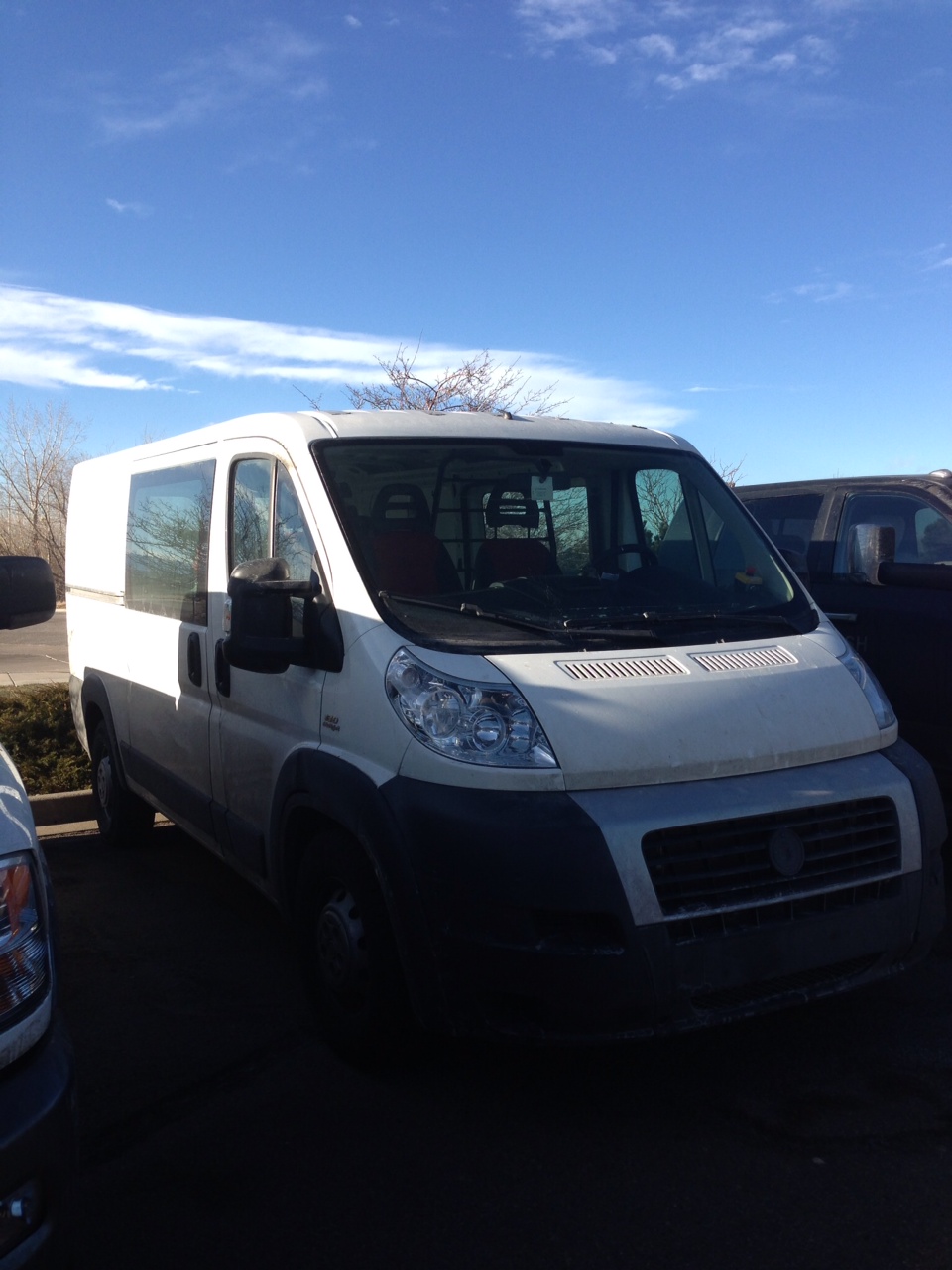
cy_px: 635
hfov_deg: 42.9
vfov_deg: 55.4
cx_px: 476
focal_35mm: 33
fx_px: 1210
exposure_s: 1/763
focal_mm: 4.13
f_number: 2.4
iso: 50
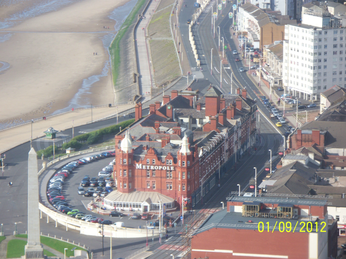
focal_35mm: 180
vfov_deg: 8.2
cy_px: 130
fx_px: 1799
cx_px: 173
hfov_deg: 11.0
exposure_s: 1/200
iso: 64
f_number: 5.1
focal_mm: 37.7
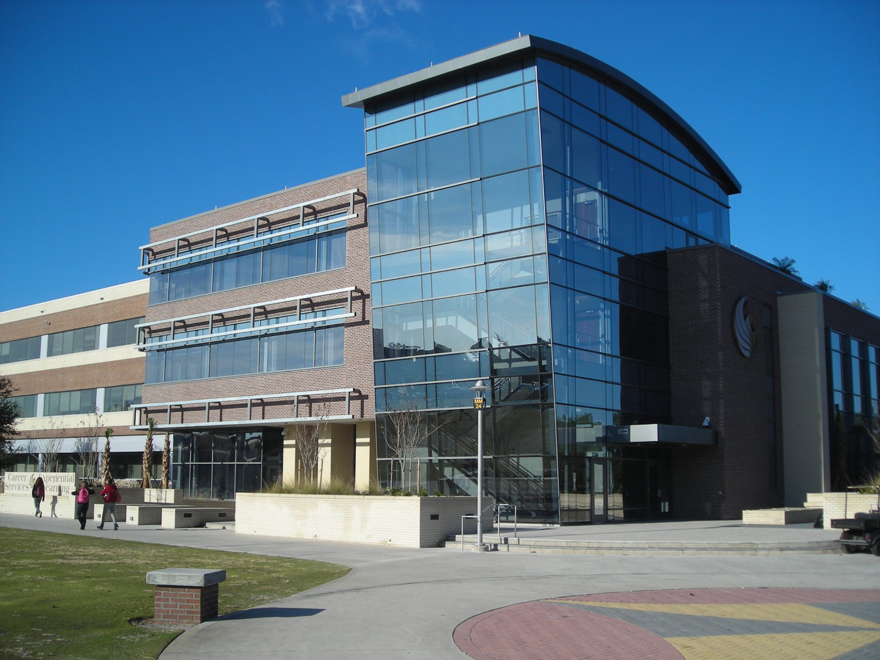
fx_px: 966
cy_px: 330
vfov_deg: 37.7
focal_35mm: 38
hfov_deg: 49.0
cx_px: 440
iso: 50
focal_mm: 6.3
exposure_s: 1/274
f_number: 6.4
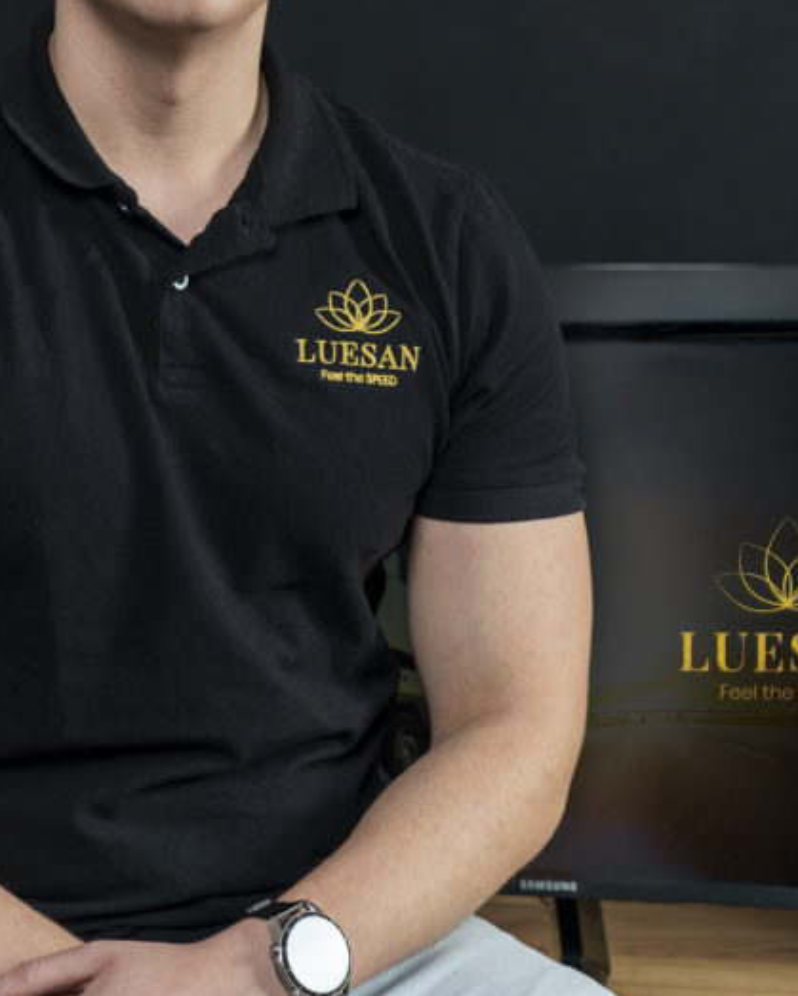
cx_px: 236
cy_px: 423
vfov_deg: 20.6
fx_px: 2743
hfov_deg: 16.5
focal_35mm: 93
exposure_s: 1/100
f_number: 5
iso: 250
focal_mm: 45
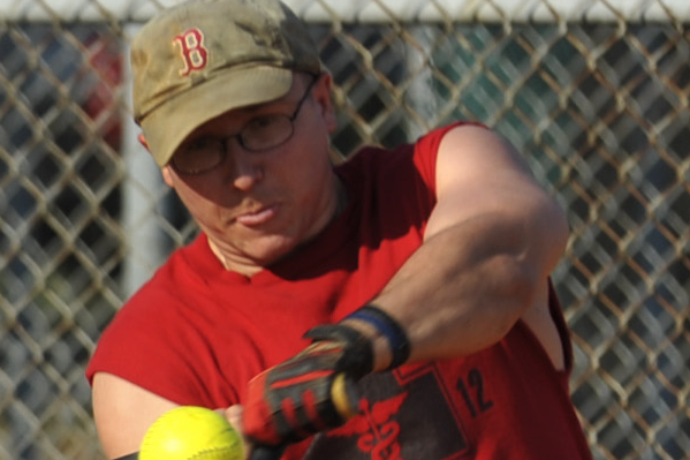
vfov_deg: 0.8
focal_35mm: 1753
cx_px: -409
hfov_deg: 1.2
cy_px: 674
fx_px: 33588
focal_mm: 330
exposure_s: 1/1000
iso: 200
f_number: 5.3
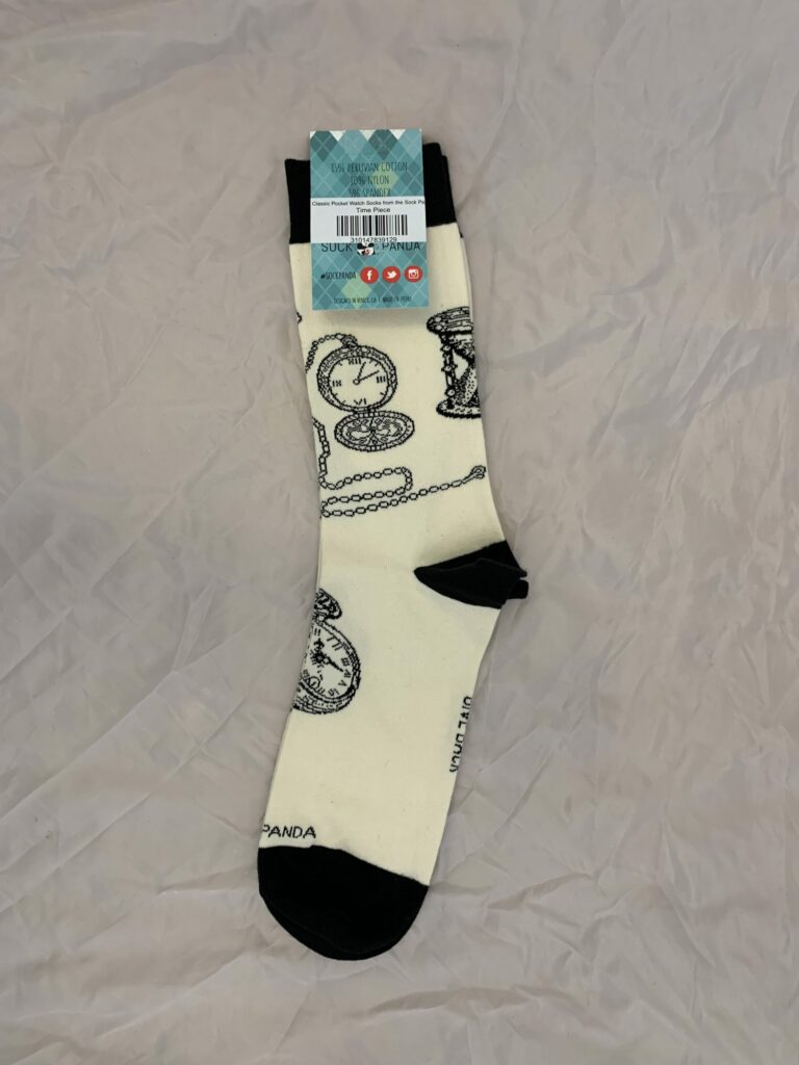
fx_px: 800
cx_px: 400
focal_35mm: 26
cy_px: 532
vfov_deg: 67.3
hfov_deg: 53.1
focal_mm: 4.25
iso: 160
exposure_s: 1/60
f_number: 1.8
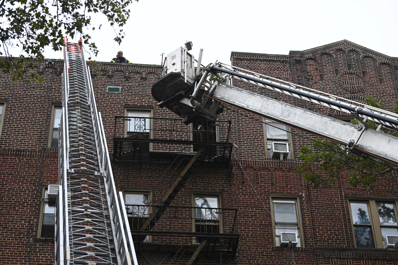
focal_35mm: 75
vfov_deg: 18.2
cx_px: 199
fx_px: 829
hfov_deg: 27.0
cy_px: 132
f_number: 4
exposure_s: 1/2000
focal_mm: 75
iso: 640
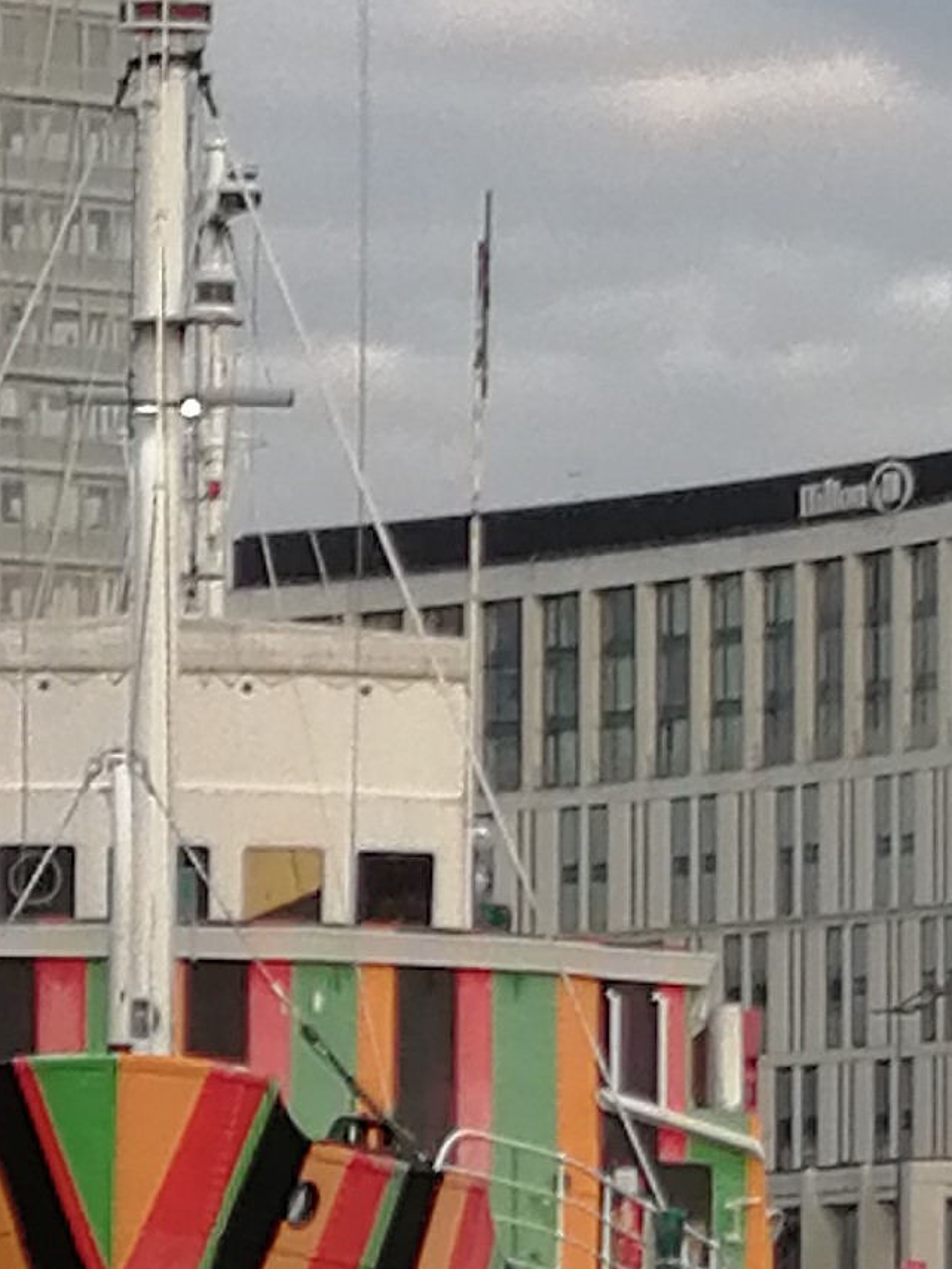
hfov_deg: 11.1
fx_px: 4875
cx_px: 169
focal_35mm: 133
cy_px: 1214
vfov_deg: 14.6
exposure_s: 1/257
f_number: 1.8
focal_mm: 3.96
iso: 50
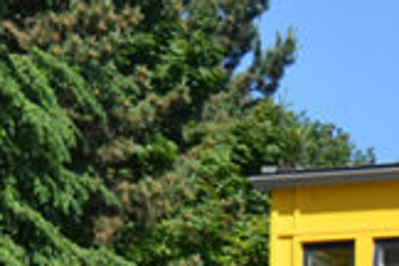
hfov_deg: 8.5
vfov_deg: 5.6
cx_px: 613
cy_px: 675
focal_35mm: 235
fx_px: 2604
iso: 100
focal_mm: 24
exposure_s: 1/640
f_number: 4.5
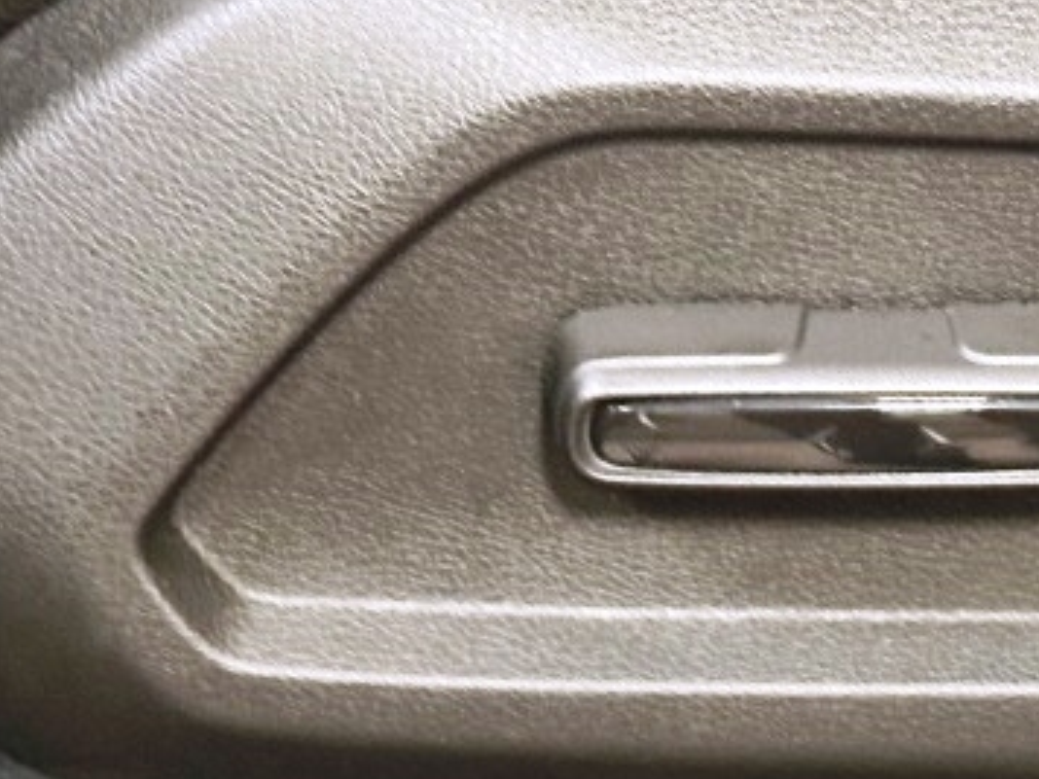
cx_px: 1211
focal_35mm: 138
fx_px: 4142
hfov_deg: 13.9
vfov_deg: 10.7
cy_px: 298
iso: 640
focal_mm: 6.86
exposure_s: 1/24
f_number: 1.78
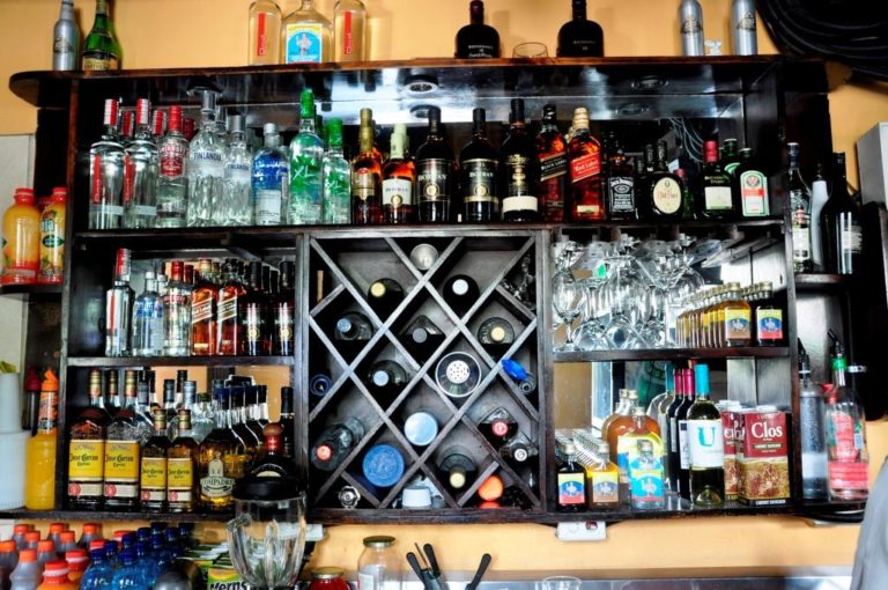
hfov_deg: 59.6
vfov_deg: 41.6
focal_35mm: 32
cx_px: 444
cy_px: 295
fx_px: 776
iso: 1000
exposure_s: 1/6
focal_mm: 21
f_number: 5.6
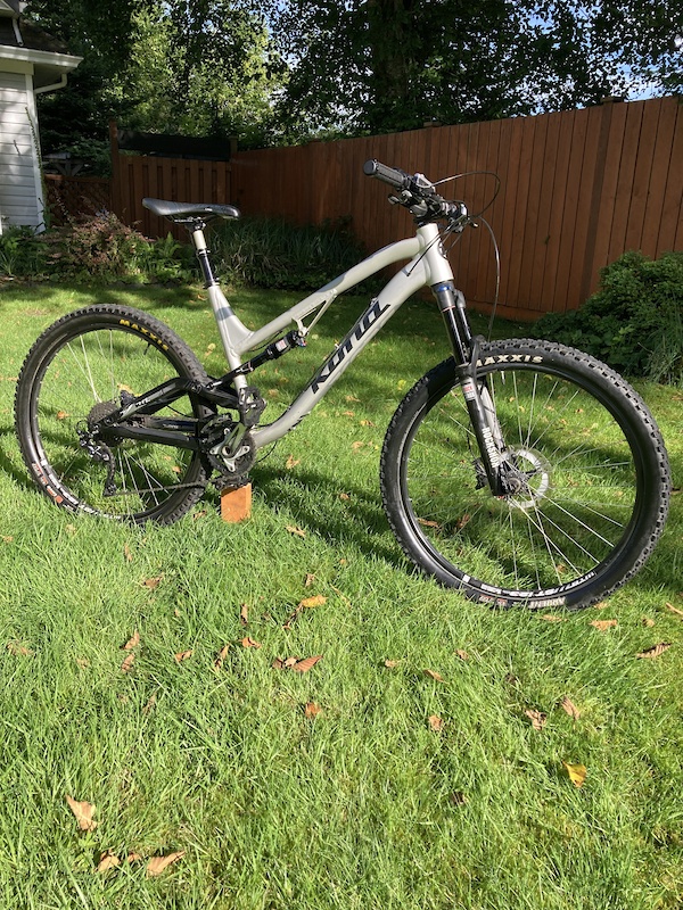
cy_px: 455
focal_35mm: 28
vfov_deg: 63.4
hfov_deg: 49.7
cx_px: 342
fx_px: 737
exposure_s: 1/540
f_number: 1.8
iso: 20
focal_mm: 3.99
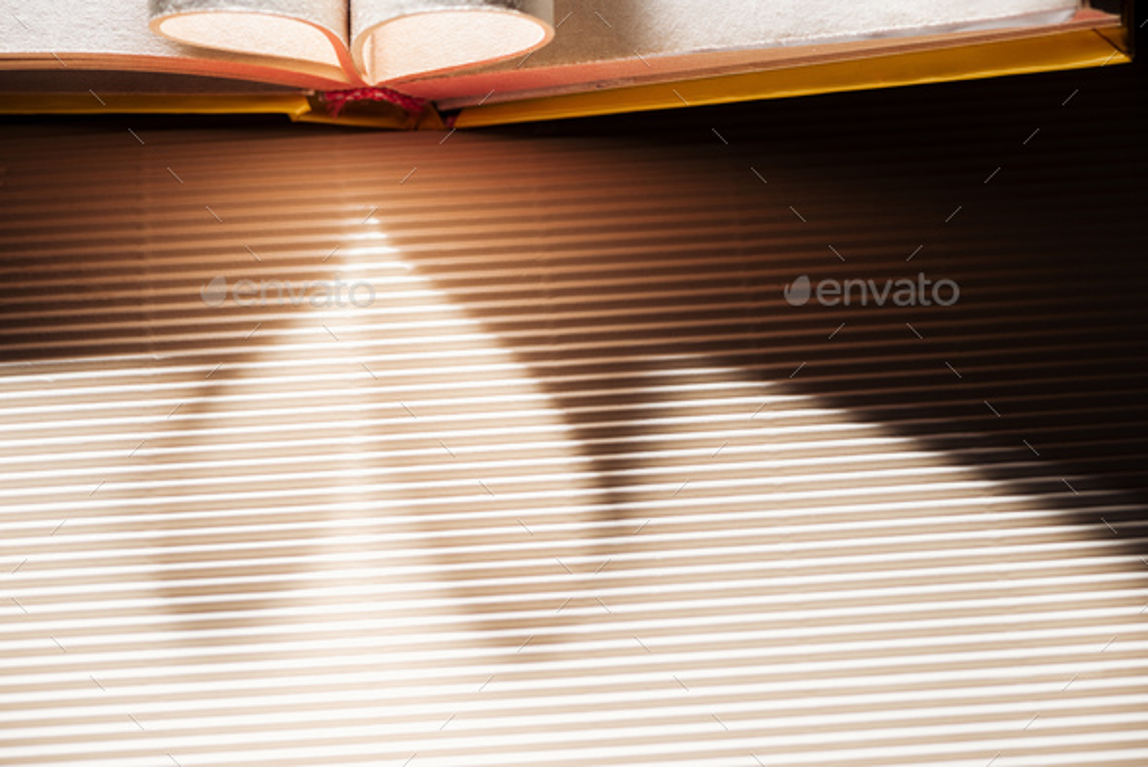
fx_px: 3350
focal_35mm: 105
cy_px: 384
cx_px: 574
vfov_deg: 13.1
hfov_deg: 19.4
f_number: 9
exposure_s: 1/160
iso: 160
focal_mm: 105
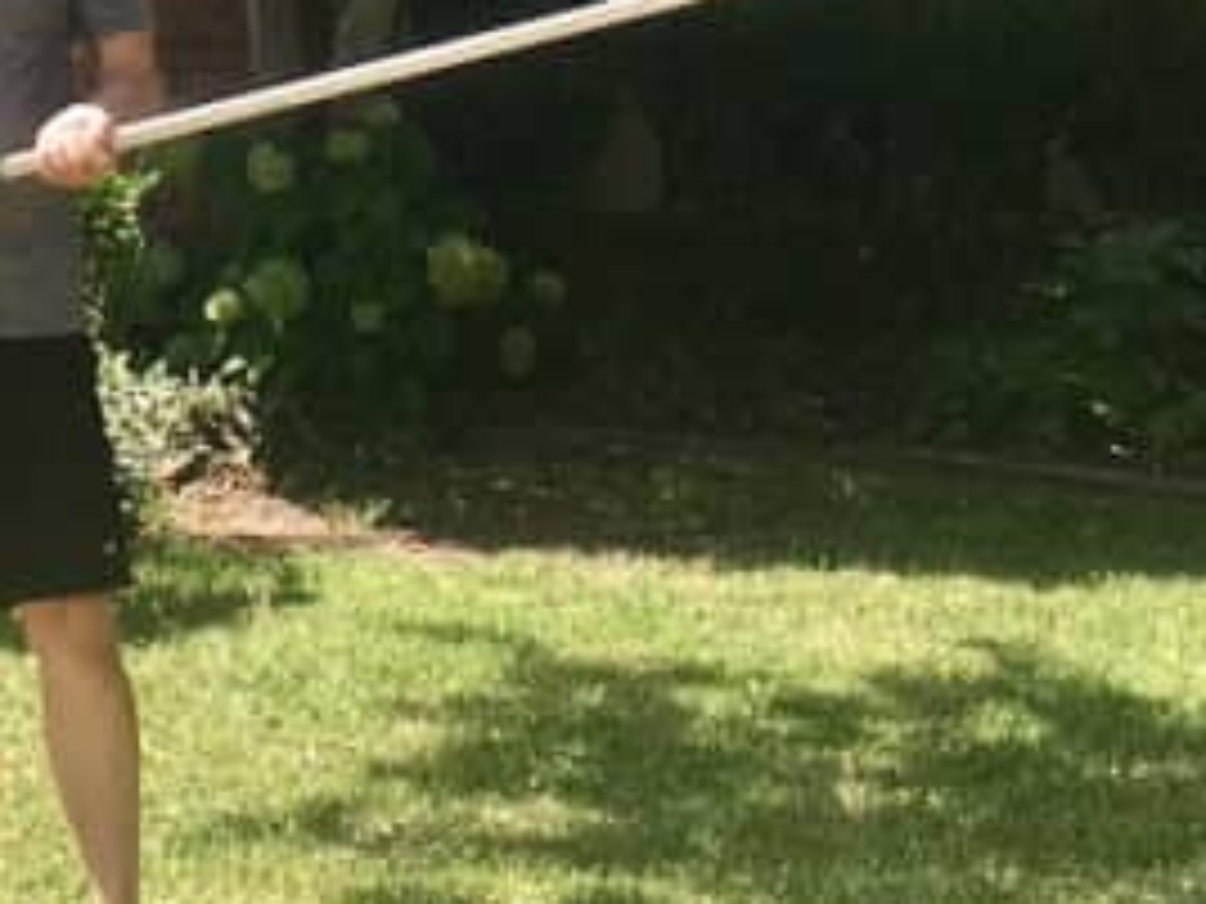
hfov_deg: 17.2
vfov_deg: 12.8
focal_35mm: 111
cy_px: -328
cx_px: -76
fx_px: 3867
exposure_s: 1/557
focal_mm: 4.15
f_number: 2.2
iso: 25
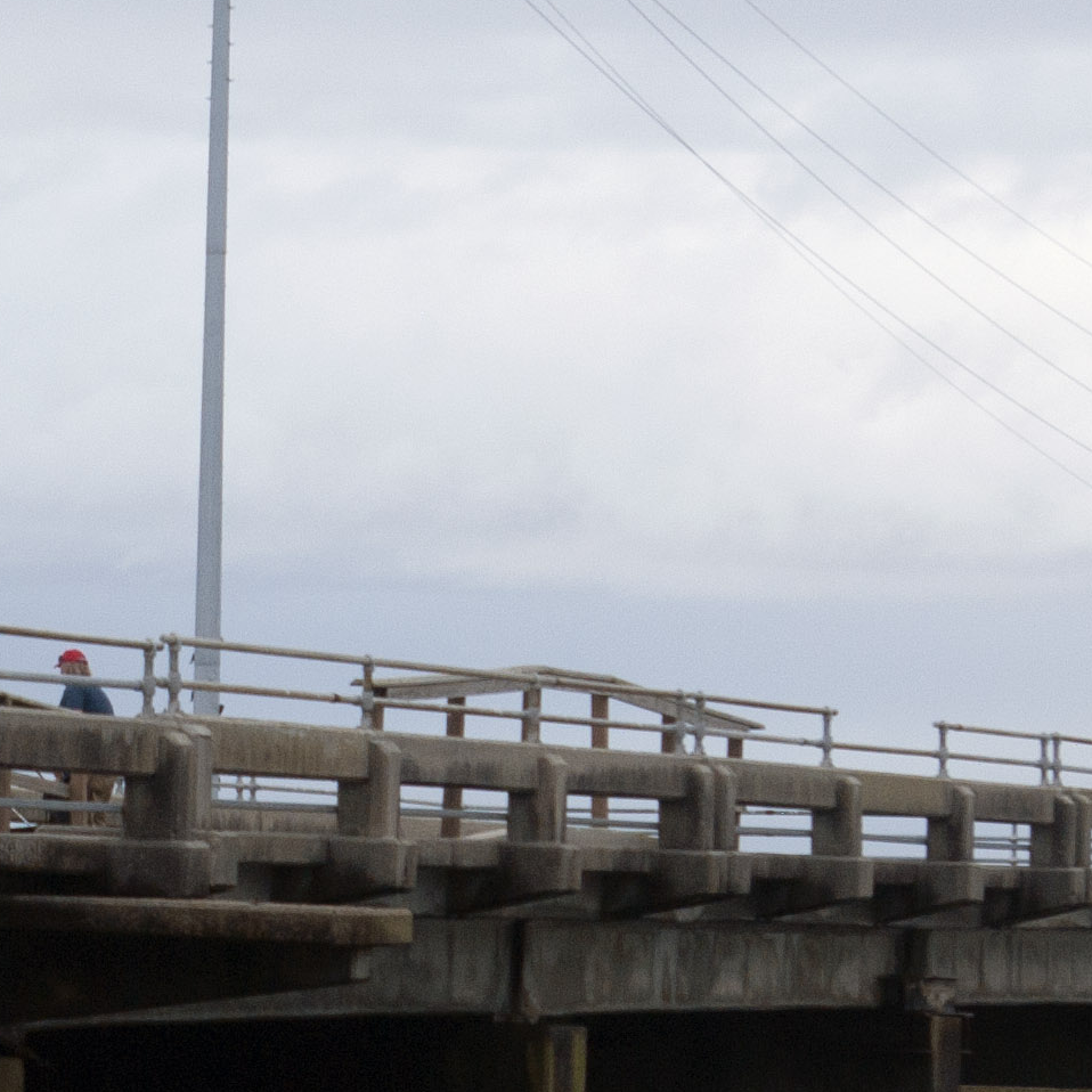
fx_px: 7913
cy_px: 804
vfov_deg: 7.9
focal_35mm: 222
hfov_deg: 7.9
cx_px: 10
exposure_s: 1/200
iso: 400
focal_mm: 43
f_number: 8
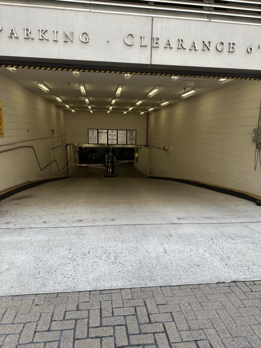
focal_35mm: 24
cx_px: 130
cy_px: 174
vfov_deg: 71.6
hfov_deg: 56.8
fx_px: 241
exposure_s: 1/521
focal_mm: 6.86
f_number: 1.78
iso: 80
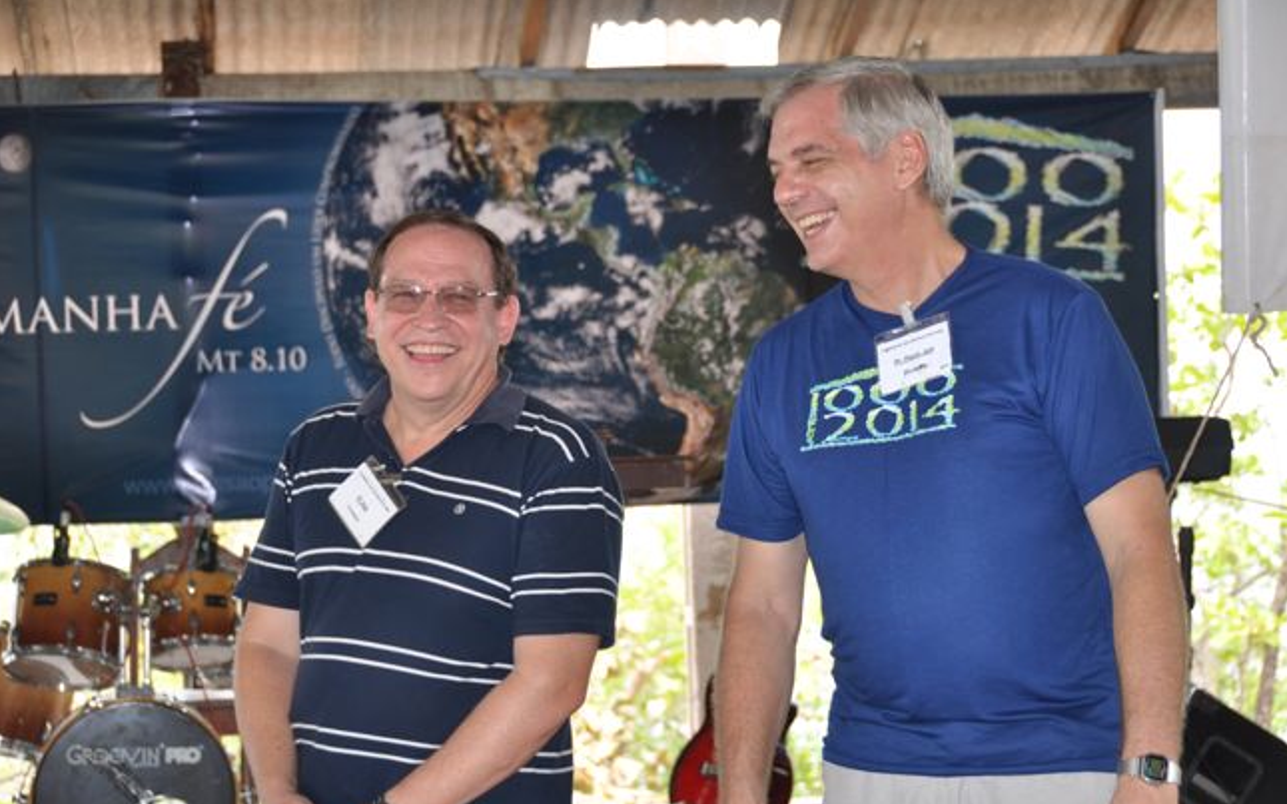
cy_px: 423
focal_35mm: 80
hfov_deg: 25.8
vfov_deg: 16.3
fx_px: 2806
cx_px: 644
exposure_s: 1/100
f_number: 4.8
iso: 200
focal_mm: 52
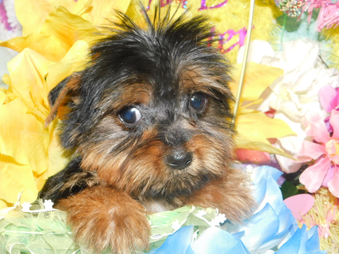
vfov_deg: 30.3
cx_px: 161
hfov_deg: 39.6
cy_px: 132
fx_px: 470
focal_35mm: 48
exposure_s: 1/30
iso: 200
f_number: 3.5
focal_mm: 6.3
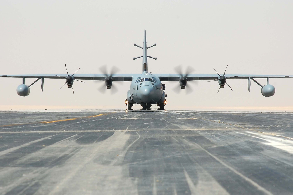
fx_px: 854
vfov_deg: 13.0
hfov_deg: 19.5
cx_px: 146
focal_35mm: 105
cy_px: 98
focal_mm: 70
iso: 200
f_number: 16
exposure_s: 1/125
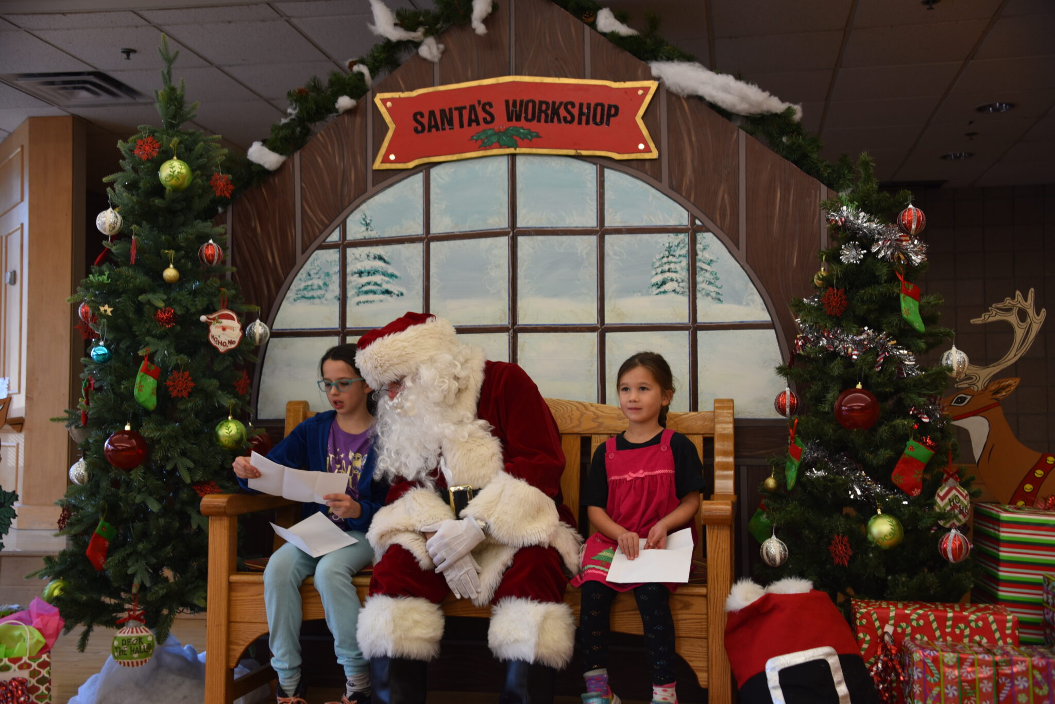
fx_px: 1173
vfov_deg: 33.4
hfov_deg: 48.4
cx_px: 528
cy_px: 352
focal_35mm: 40
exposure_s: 1/60
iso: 500
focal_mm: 40
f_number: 4
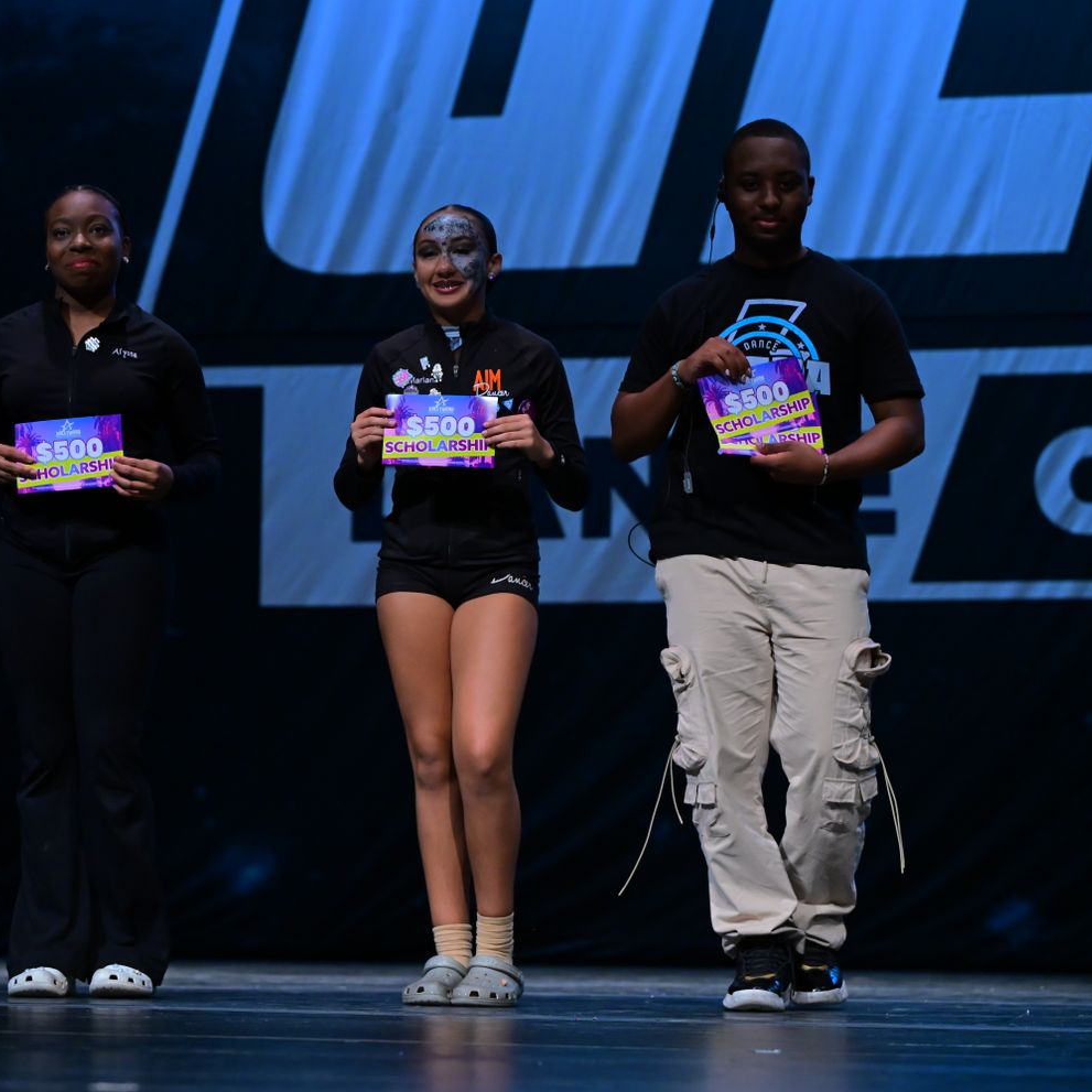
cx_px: 344
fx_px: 4497
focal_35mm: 126
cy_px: 550
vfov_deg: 13.8
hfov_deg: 13.8
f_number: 3.5
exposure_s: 1/800
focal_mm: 98
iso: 3200
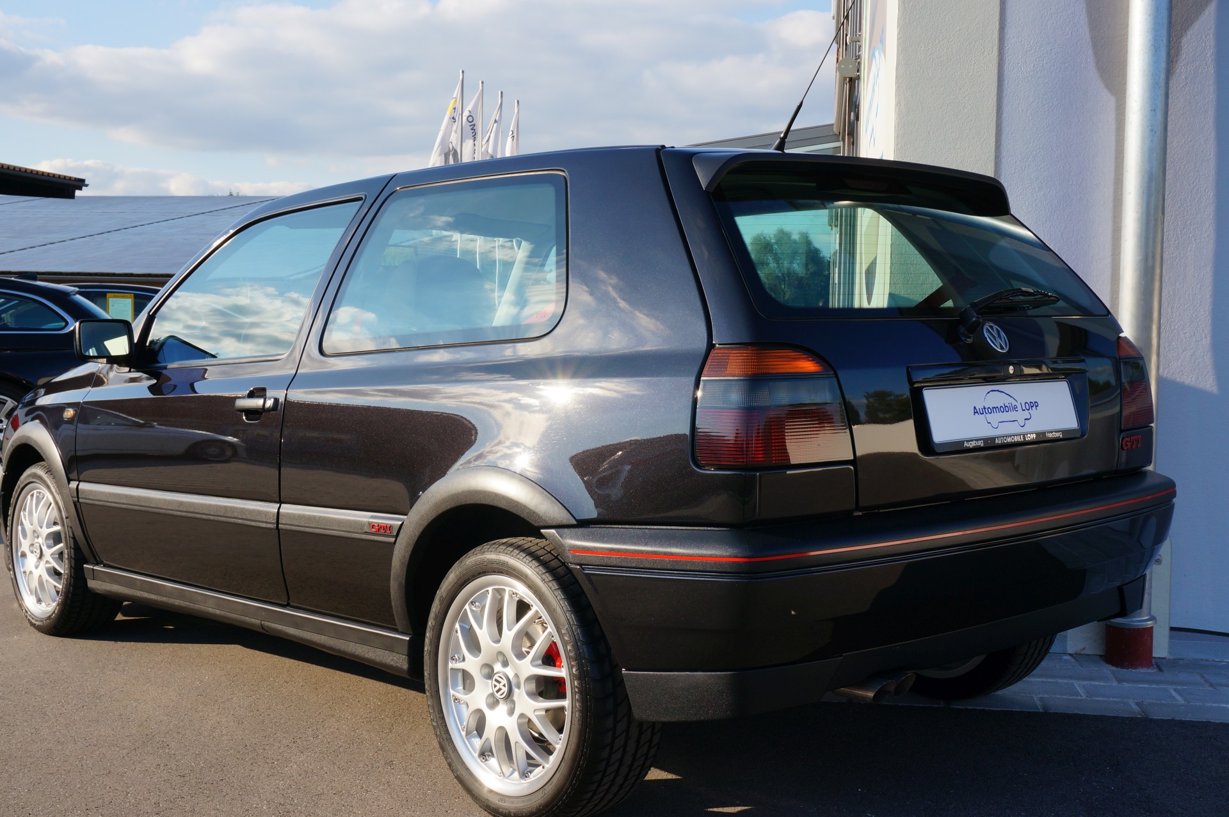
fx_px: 1381
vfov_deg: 32.9
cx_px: 614
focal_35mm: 40
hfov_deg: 48.0
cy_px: 408
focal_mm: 27
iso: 100
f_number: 11
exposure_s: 1/80
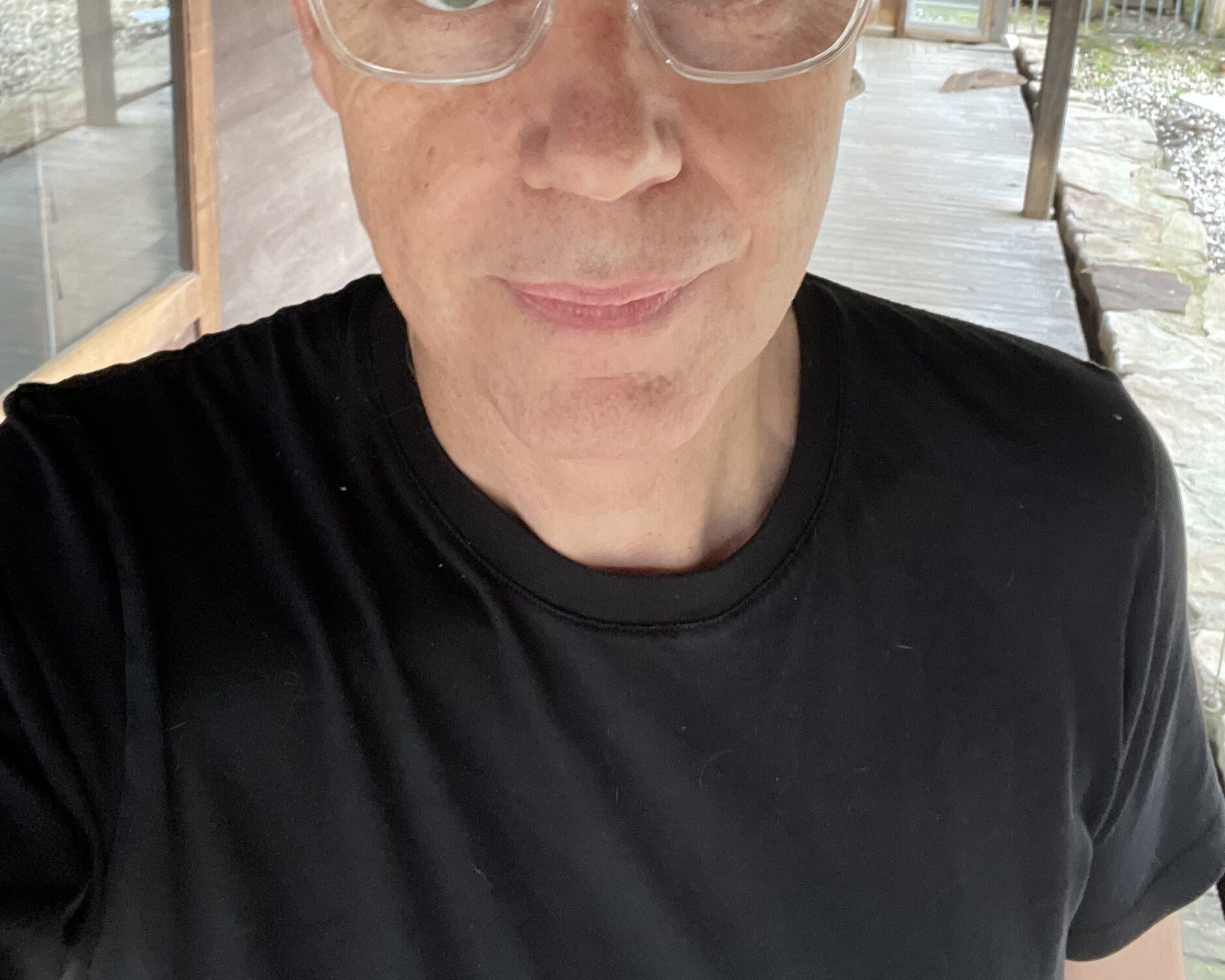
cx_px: 611
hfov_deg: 45.8
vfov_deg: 35.8
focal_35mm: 40
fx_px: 1450
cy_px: 160
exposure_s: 1/30
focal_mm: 2.71
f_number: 2.2
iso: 320
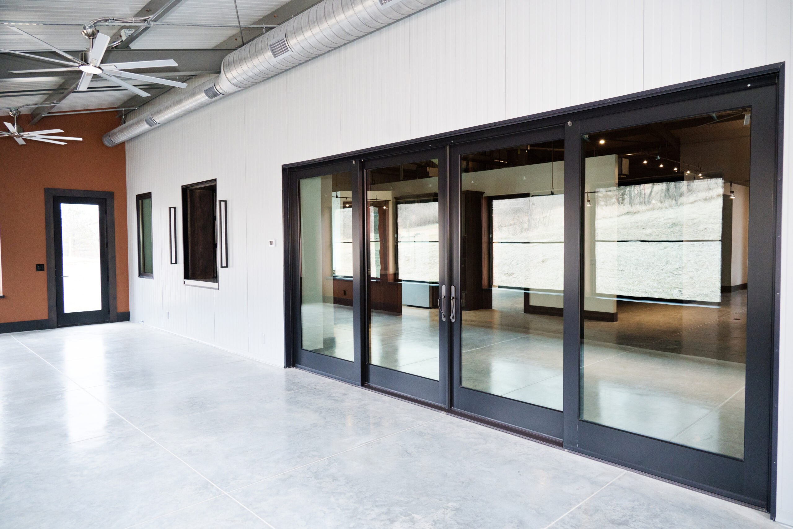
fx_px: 529
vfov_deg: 53.2
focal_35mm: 24
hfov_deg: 73.7
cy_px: 264
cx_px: 396
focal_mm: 24
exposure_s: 1/200
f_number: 4
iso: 400
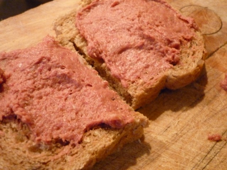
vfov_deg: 42.9
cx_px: 114
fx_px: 216
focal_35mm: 33
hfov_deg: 55.4
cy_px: 85
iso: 1000
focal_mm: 5.5
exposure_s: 1/25
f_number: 2.8
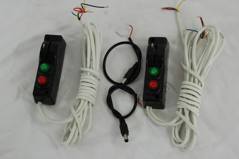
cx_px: 120
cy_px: 80
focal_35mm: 112
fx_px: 746
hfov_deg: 18.2
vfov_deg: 12.2
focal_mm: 75
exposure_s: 1/160
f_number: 6.3
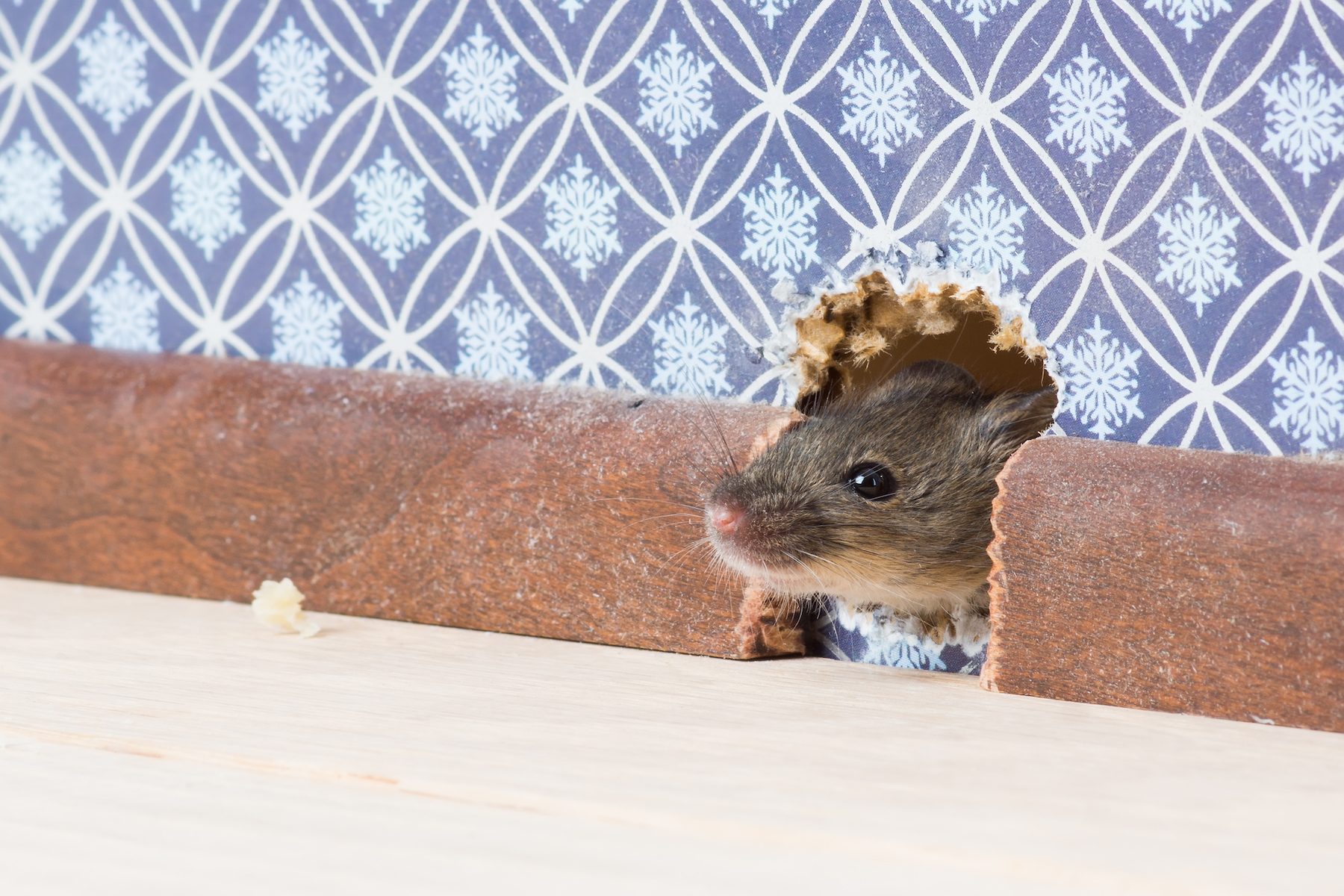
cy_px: 448
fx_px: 5600
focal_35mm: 150
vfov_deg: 9.1
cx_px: 672
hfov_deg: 13.7
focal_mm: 100
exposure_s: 1/200
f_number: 11
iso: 100
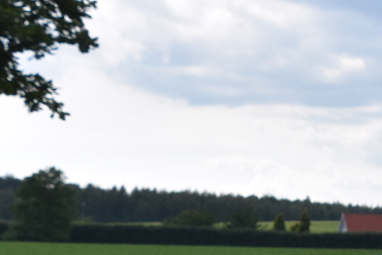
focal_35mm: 291
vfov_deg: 4.7
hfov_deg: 6.9
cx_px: 705
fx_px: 3089
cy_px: 374
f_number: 8
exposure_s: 1/500
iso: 200
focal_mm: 50
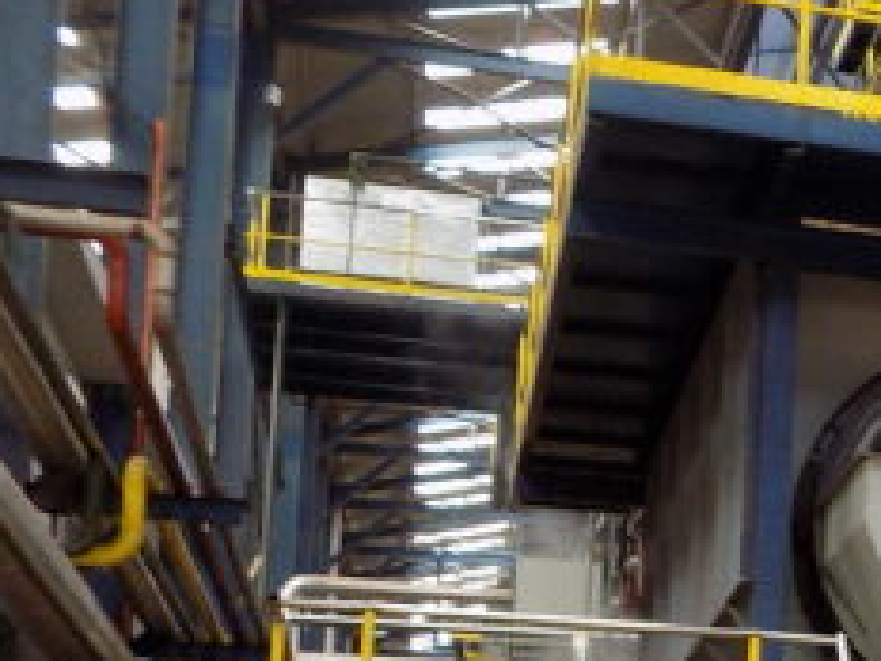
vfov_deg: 14.8
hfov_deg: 16.7
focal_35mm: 97
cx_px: 1599
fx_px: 2469
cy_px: 777
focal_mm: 4
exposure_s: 1/30
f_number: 3.1
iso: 160
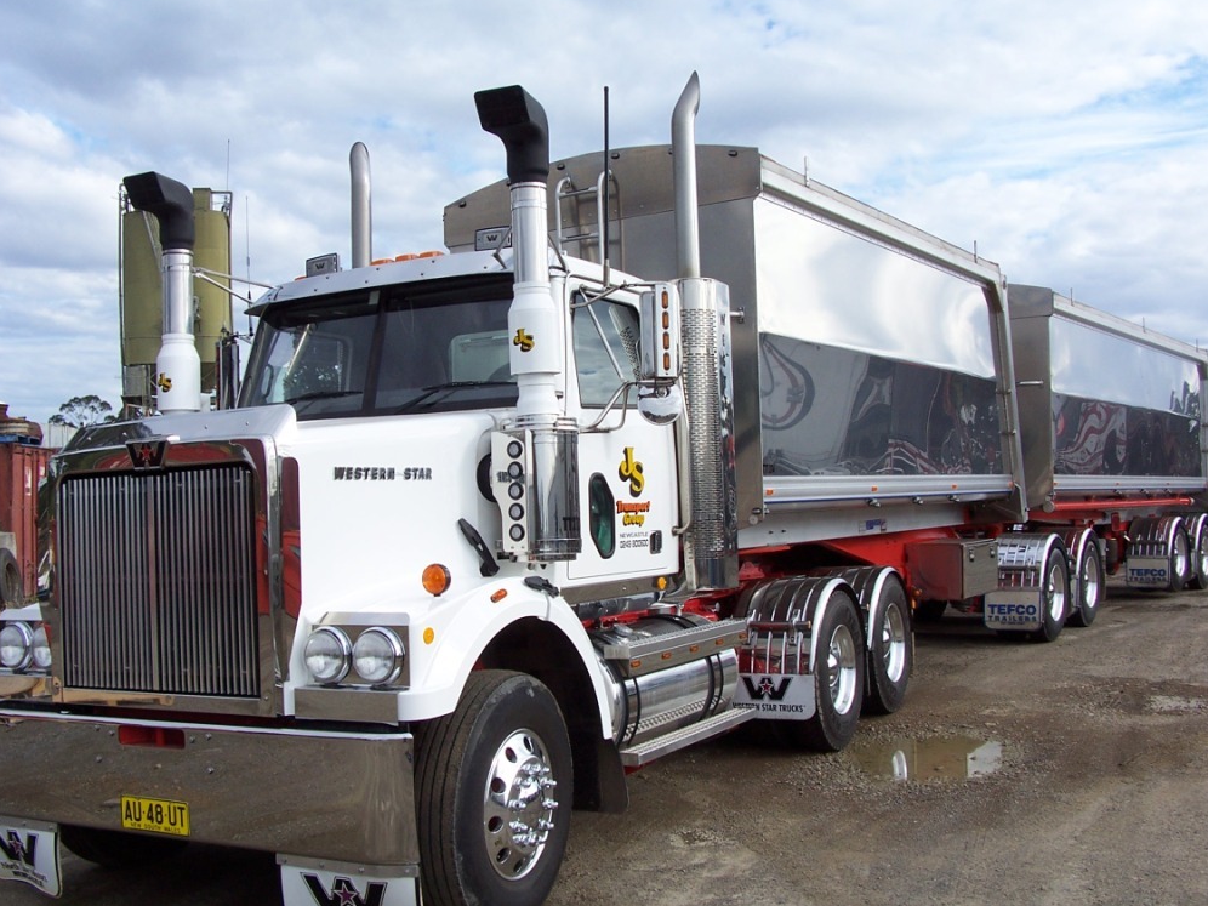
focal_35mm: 36
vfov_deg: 39.7
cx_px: 598
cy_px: 462
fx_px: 1256
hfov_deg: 51.4
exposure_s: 1/500
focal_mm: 6
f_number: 4
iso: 80
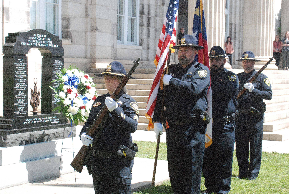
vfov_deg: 21.6
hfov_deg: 31.9
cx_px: 144
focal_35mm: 63
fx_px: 506
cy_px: 97
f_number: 16
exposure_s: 1/800
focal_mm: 42
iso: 3200
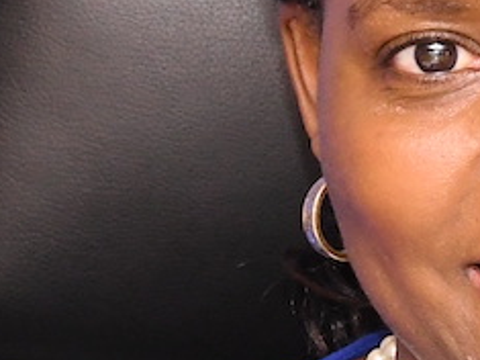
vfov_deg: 1.4
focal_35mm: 1074
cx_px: 678
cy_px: 444
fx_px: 14885
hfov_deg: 1.8
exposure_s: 1/200
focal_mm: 105
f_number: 9
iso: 2500
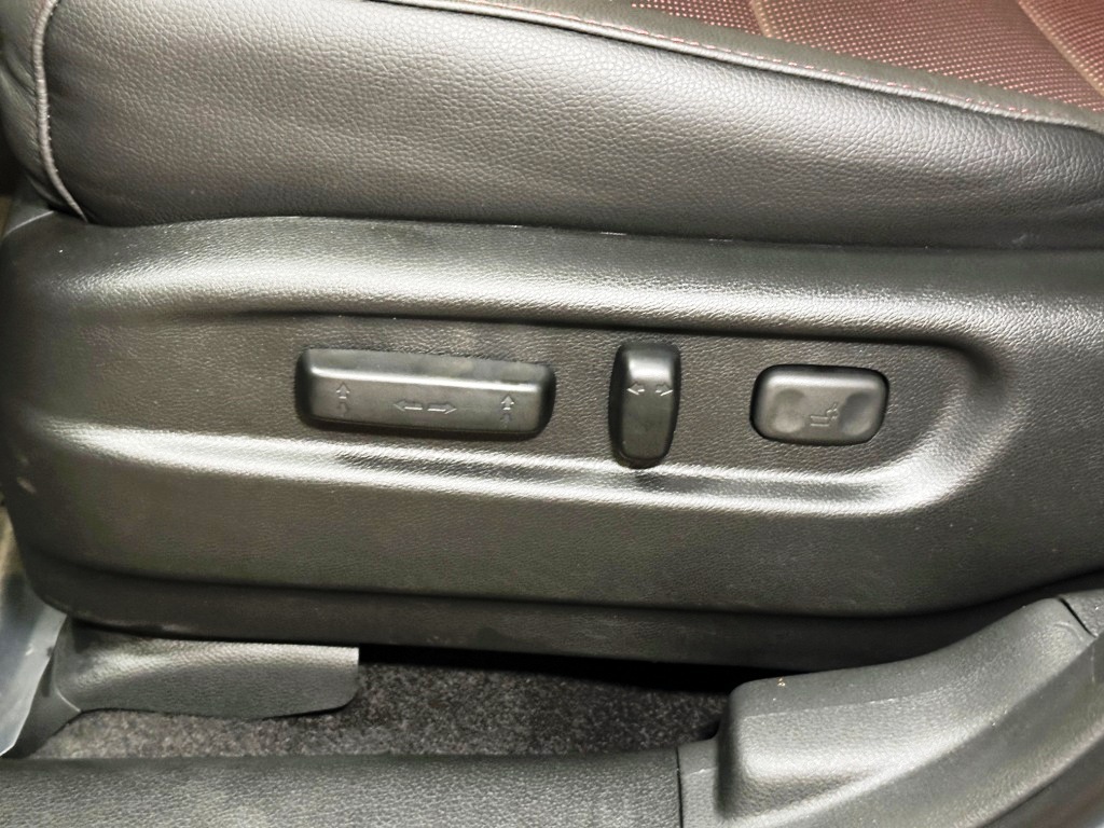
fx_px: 1531
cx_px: 552
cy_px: 414
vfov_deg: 30.3
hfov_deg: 39.7
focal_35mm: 48
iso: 640
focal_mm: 6.86
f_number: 1.78
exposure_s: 1/24
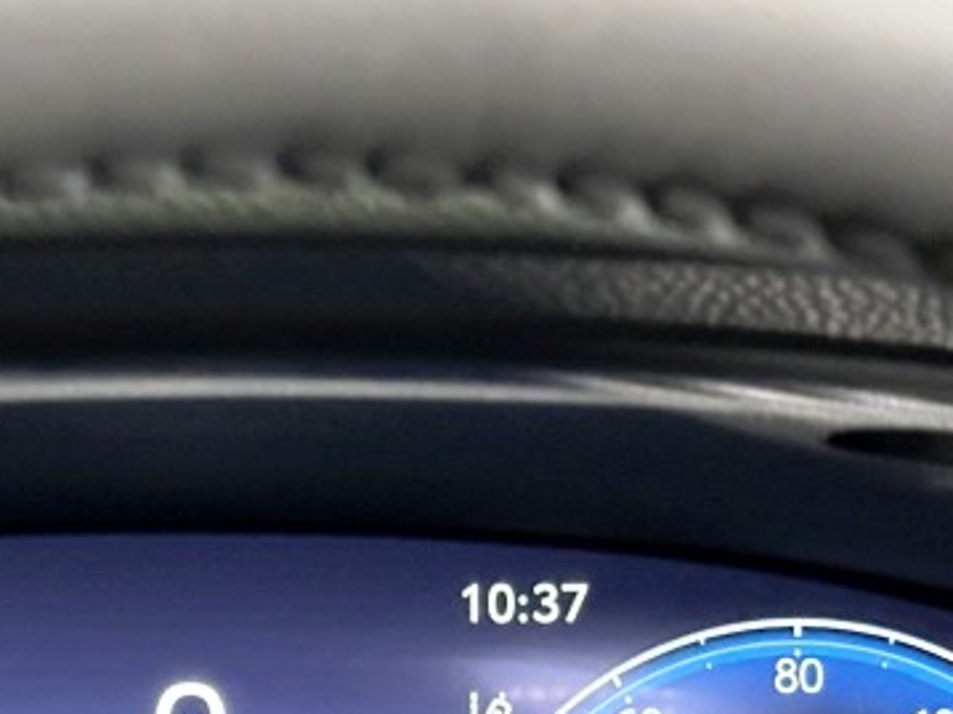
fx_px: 3770
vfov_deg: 10.6
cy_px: 908
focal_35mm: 137
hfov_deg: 14.3
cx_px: 173
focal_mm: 6.86
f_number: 1.78
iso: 500
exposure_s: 1/30
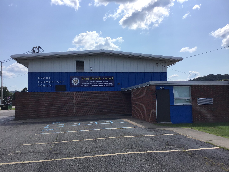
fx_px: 205
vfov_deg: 45.4
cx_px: 114
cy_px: 86
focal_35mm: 31
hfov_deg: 58.4
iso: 25
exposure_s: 1/1894
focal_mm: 3.3
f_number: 2.4
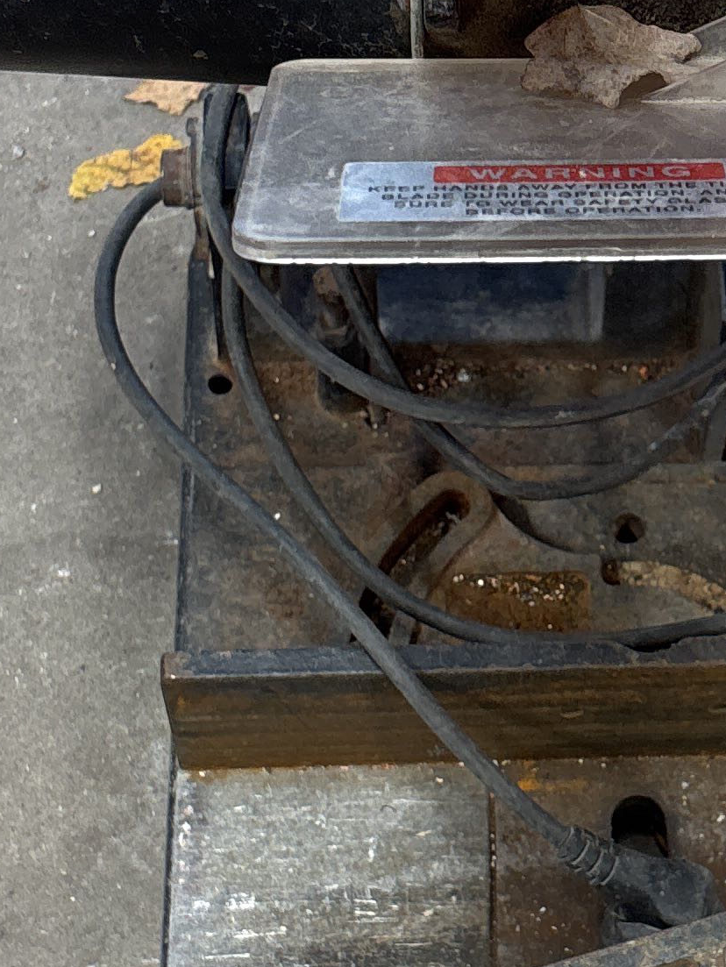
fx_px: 2655
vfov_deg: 20.6
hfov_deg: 15.5
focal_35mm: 95
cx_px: 585
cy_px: 607
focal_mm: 5.96
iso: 125
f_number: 1.6
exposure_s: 1/63
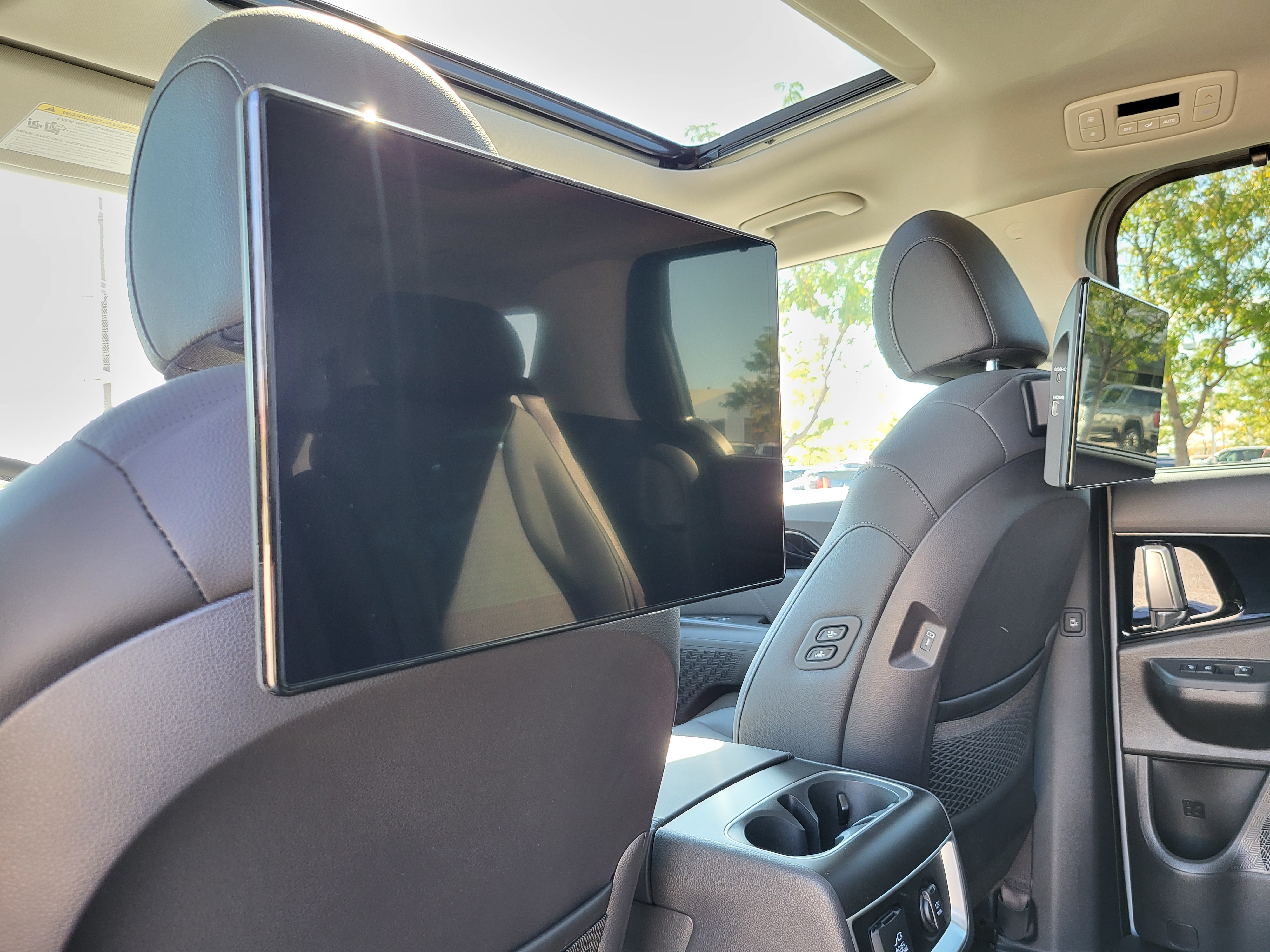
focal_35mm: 26
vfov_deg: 53.1
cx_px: 635
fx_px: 954
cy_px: 476
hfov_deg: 67.3
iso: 200
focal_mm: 5.4
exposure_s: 1/60
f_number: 1.8
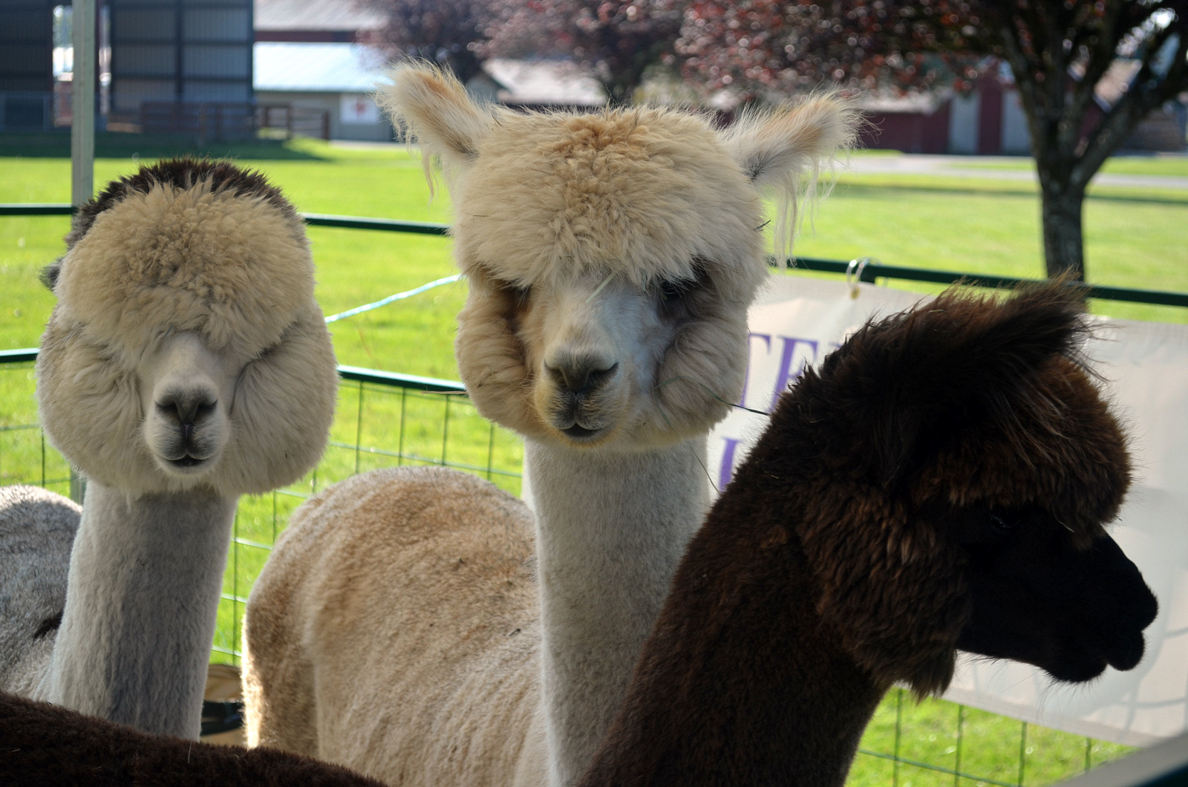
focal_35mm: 78
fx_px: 2569
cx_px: 594
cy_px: 394
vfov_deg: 17.4
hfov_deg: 26.0
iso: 200
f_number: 6.3
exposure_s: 1/160
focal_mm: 52
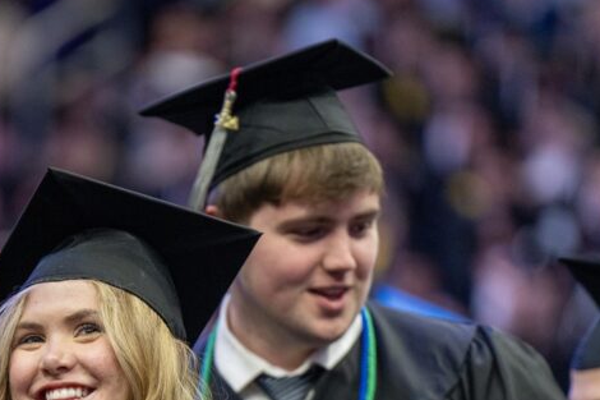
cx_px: 124
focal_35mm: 436
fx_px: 7264
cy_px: 355
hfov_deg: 4.7
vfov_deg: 3.1
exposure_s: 1/250
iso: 2500
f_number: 2.8
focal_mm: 200
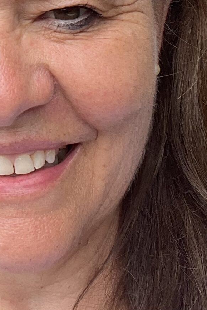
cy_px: 6
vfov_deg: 21.4
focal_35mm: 92
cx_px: -69
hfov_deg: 14.2
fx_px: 793
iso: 25
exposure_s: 1/510
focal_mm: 2.71
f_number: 2.2
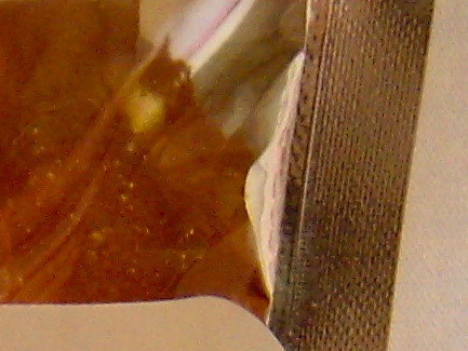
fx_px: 3340
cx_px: -122
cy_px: 651
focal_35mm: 247
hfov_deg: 7.9
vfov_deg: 5.9
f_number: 3.5
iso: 100
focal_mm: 6.4
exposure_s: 1/12.6
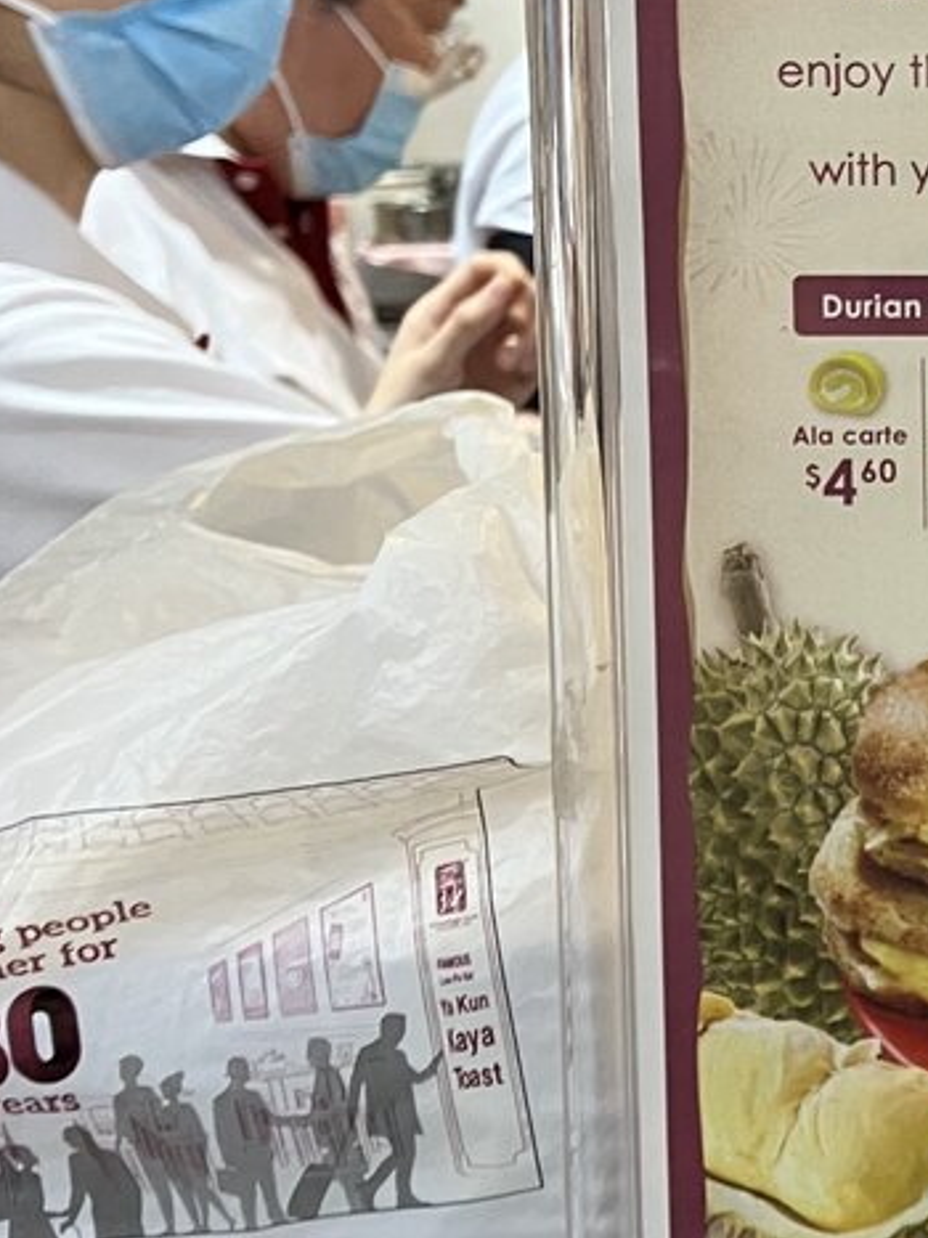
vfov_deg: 24.4
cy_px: 463
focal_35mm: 80
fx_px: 2861
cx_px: 1233
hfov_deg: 17.2
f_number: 1.8
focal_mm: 3.99
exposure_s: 1/50
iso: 100
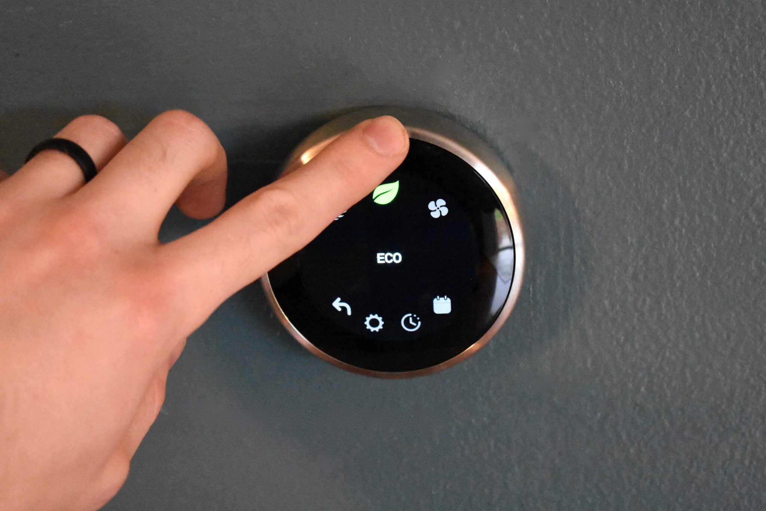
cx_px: 383
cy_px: 256
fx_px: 1755
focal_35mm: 82
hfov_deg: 24.6
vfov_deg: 16.6
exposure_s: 1/200
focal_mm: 55
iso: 12800
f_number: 5.6
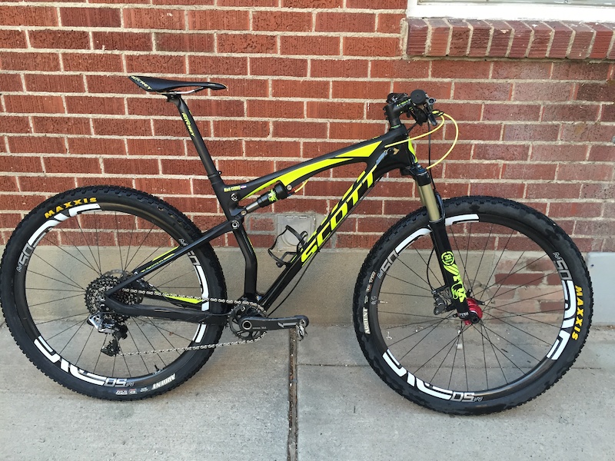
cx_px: 308
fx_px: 515
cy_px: 230
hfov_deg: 61.7
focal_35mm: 29
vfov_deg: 48.2
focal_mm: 4.15
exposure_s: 1/30
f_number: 2.2
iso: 40
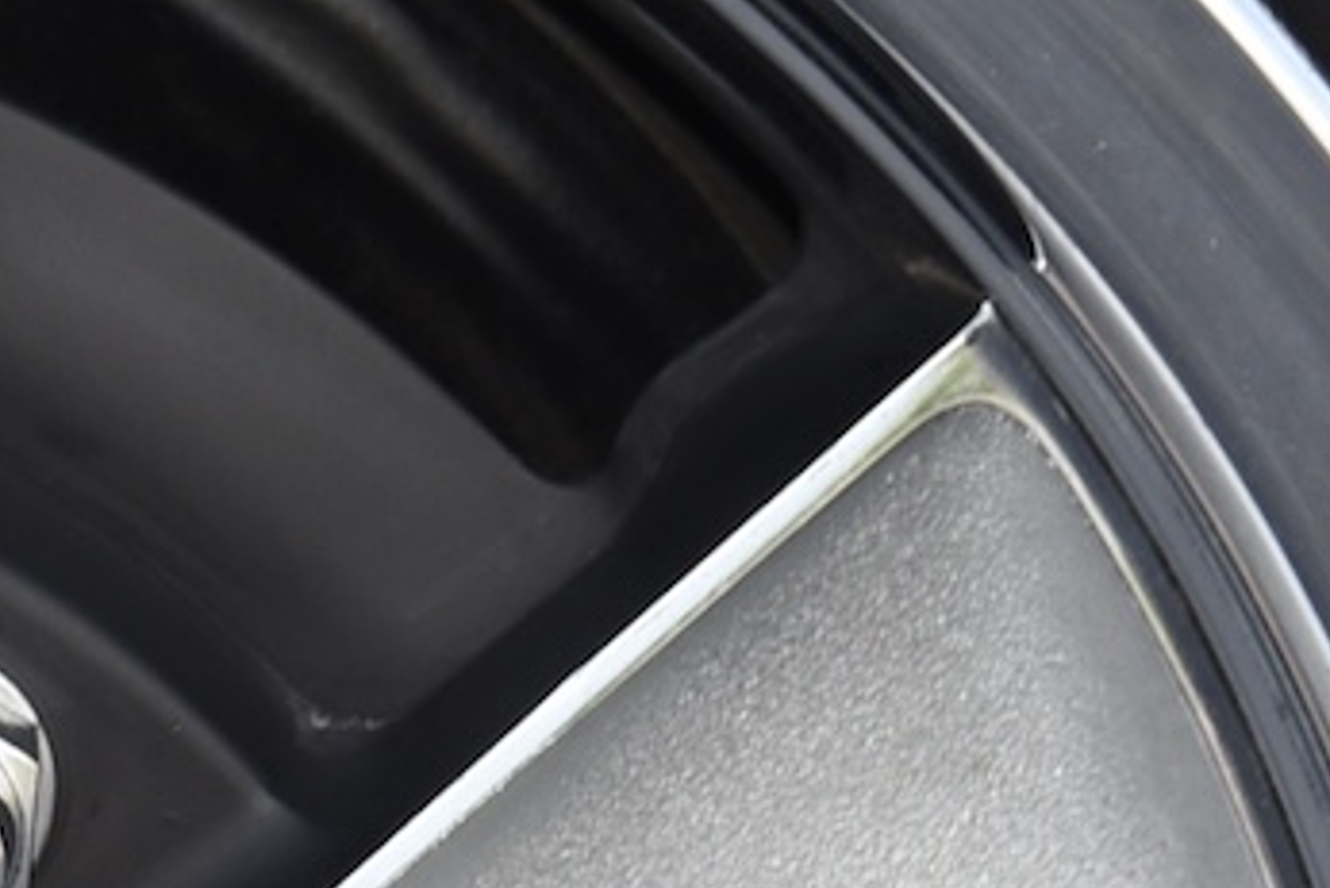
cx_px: -796
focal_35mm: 846
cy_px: 1780
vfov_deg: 1.6
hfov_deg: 2.4
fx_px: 31266
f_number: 8
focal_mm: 122
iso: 250
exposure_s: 1/200
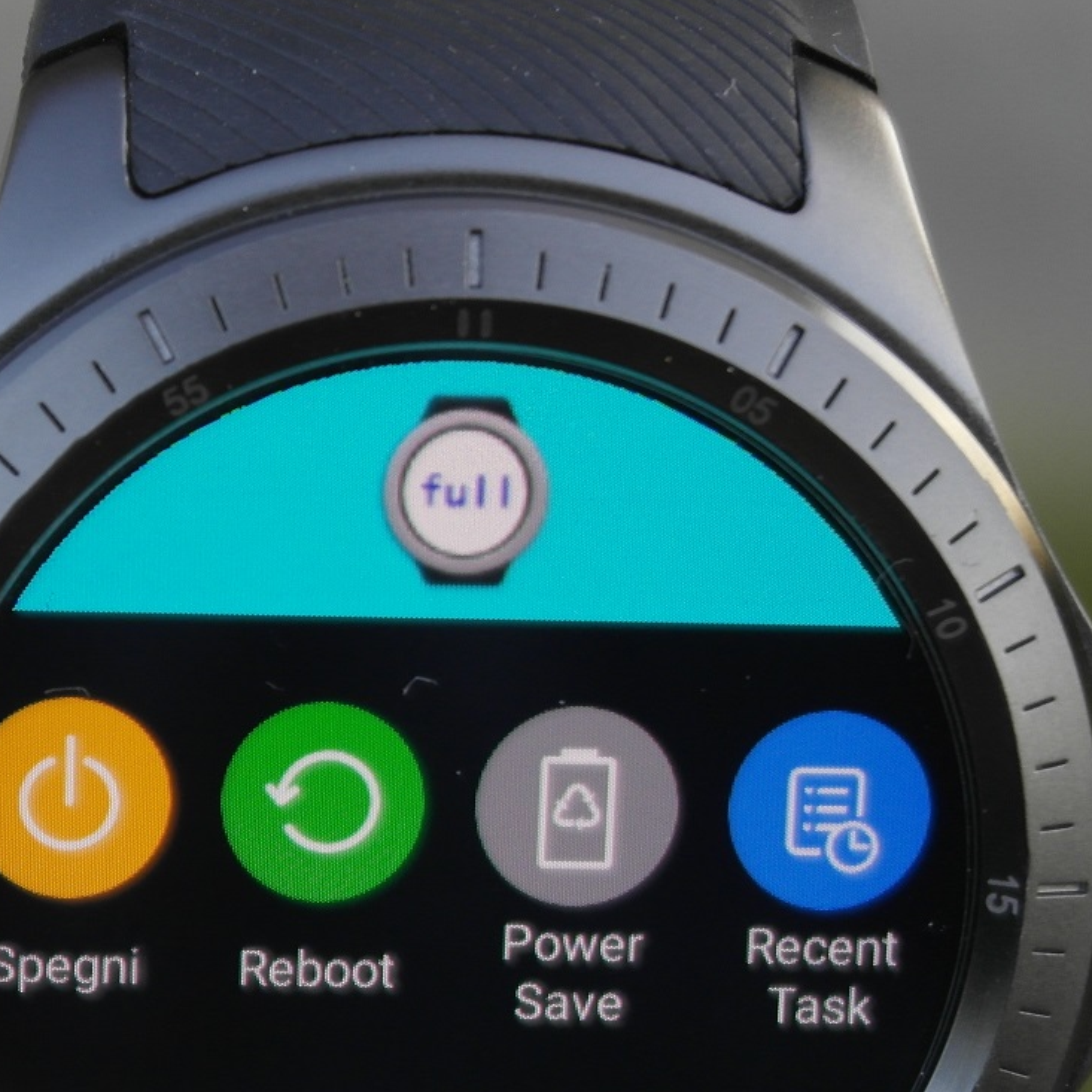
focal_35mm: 171
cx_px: 238
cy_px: 947
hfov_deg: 10.2
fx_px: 6103
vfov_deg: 10.2
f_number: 5.6
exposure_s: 1/80
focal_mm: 50
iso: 400
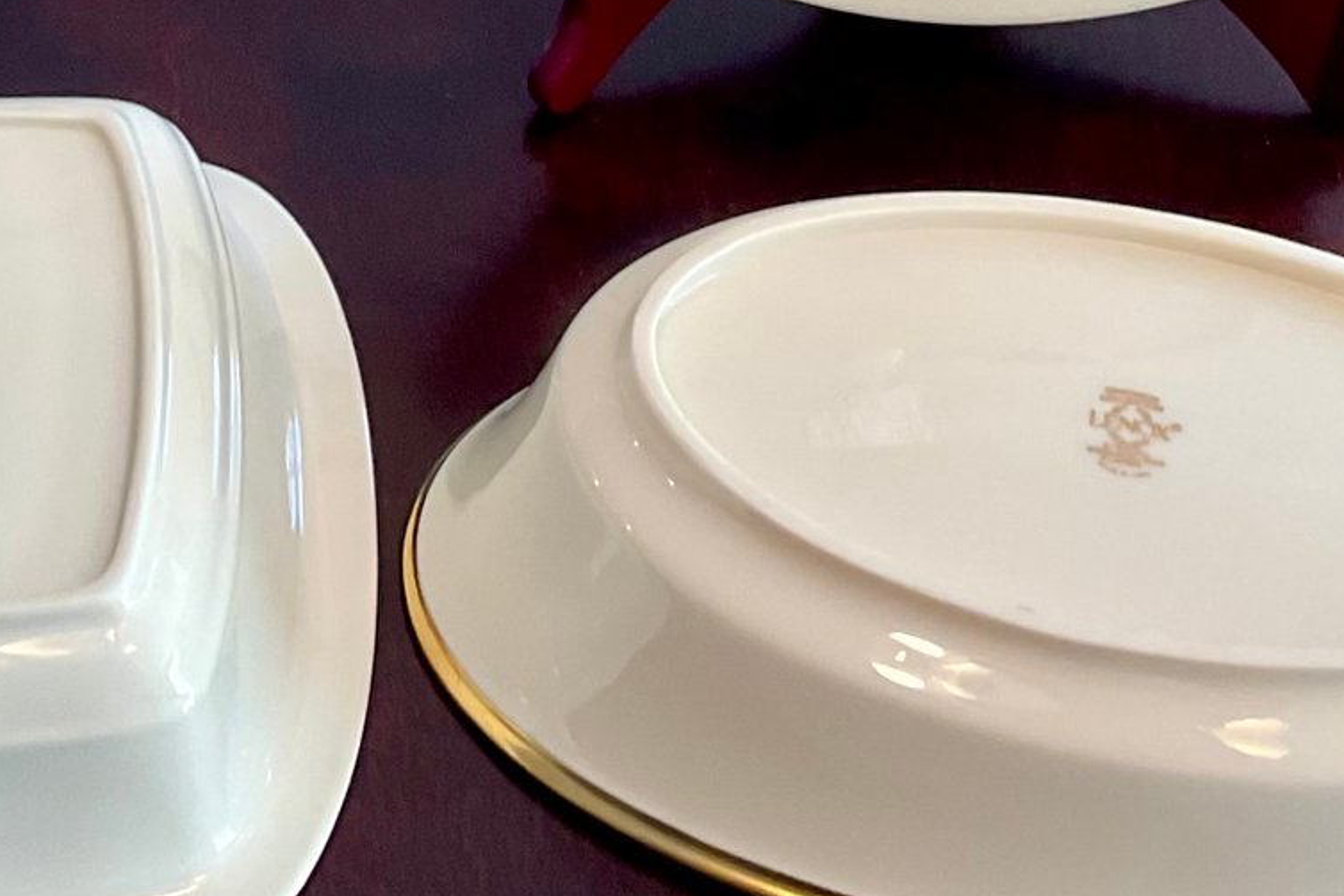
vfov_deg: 16.4
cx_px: 235
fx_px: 2987
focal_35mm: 80
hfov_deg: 24.9
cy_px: -159
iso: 50
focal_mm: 3
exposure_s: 1/120
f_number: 1.8
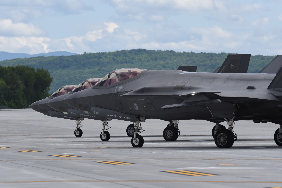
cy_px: 94
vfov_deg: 5.1
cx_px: 141
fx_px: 2116
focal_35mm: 270
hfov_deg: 7.6
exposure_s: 1/800
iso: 125
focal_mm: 270
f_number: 5.6
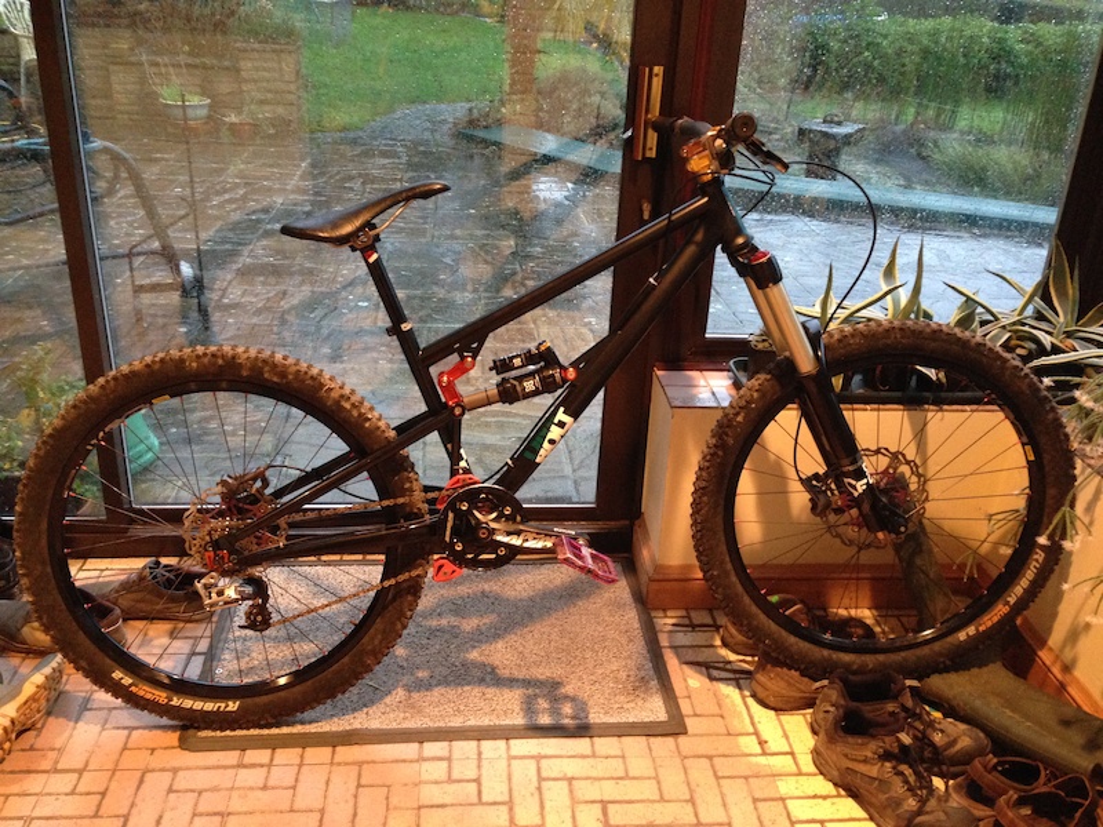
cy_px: 414
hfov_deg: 55.4
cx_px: 552
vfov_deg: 42.9
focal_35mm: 33
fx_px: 1052
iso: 400
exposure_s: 1/17
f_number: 2.4
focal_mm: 4.12
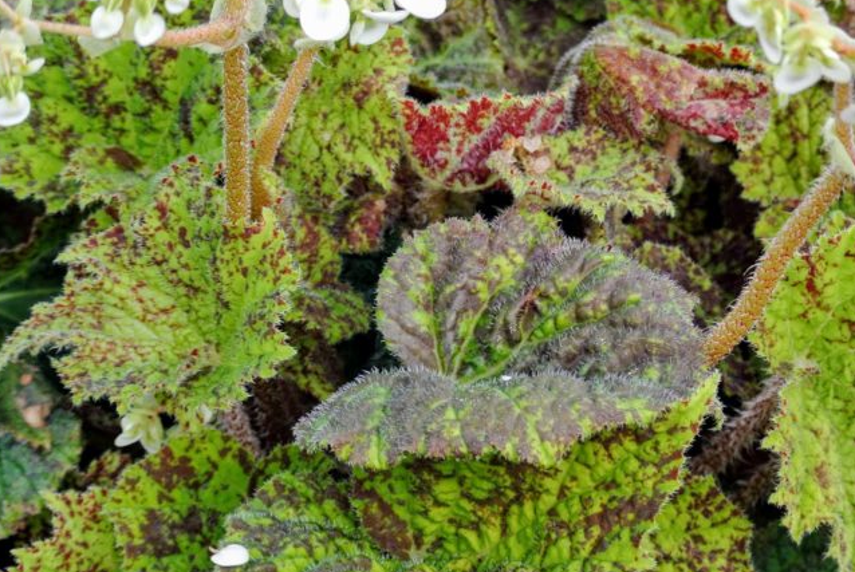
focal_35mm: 130
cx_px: 584
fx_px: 3091
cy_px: 246
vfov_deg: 10.6
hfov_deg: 15.7
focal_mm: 30
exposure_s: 1/80
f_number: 3.8
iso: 200
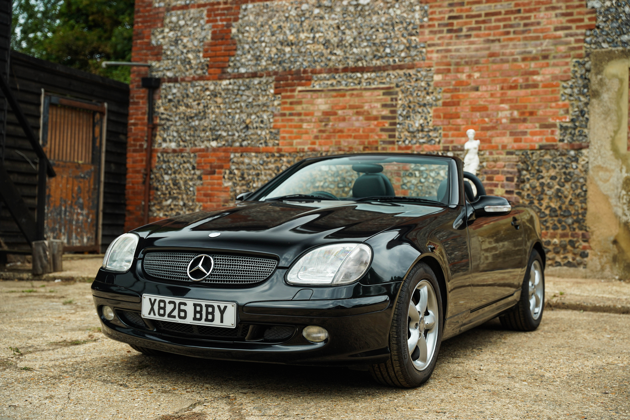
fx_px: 807
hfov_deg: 42.7
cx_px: 315
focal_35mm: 46
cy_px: 210
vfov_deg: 29.2
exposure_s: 1/400
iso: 200
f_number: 3.5
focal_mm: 46.1
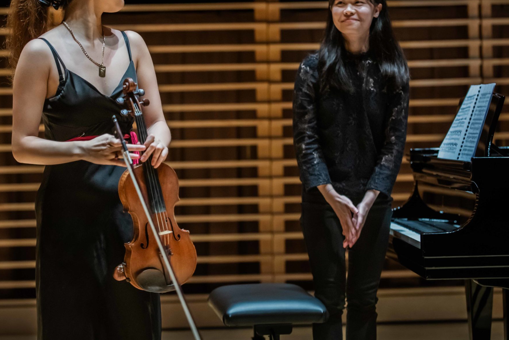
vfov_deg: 9.9
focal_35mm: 138
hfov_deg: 14.9
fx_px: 1952
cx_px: 248
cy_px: 138
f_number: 4.5
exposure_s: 1/320
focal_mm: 95
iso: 3200
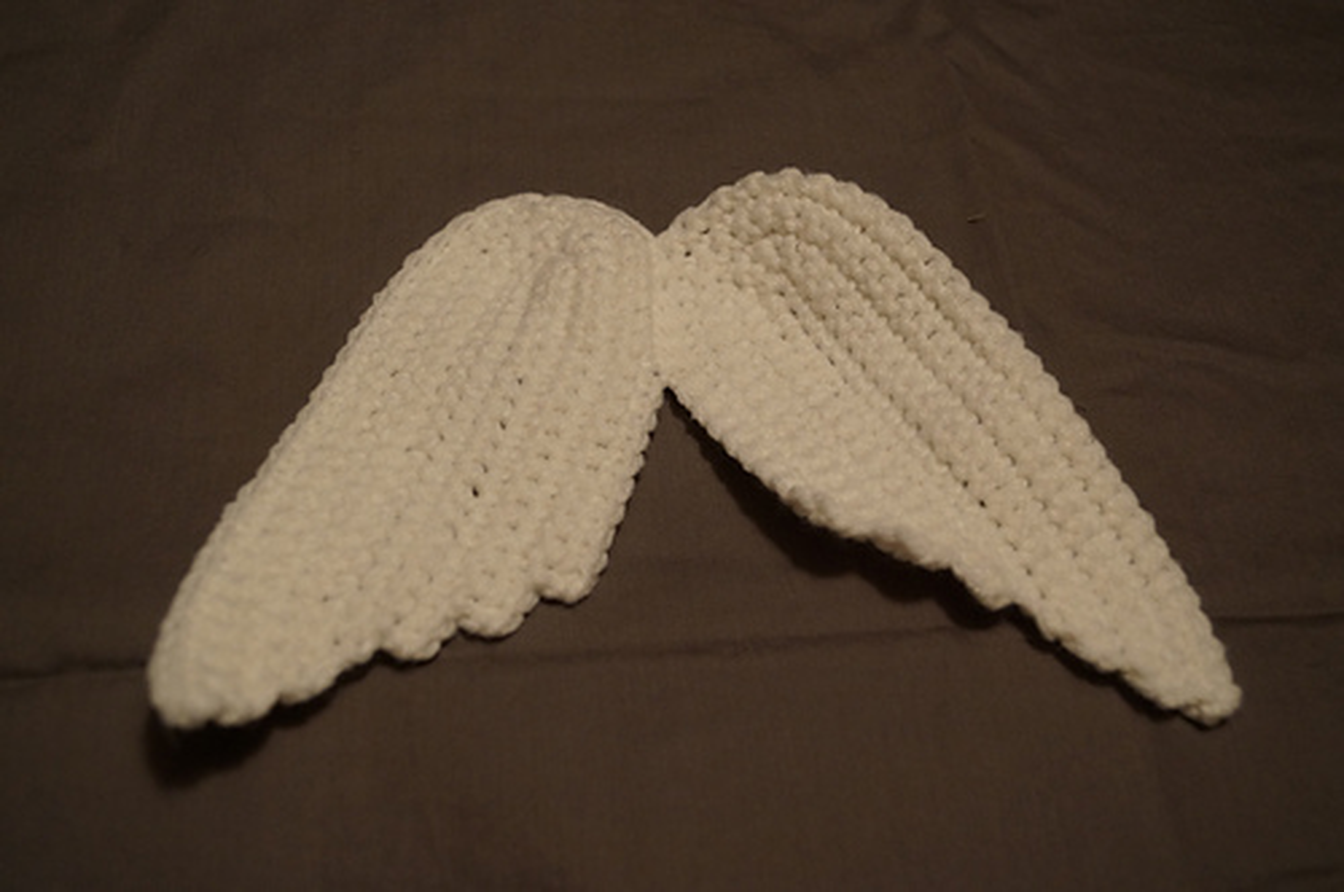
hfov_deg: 53.2
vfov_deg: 36.8
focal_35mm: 36
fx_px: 1342
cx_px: 672
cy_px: 446
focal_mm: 24
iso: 1000
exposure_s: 1/60
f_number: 4
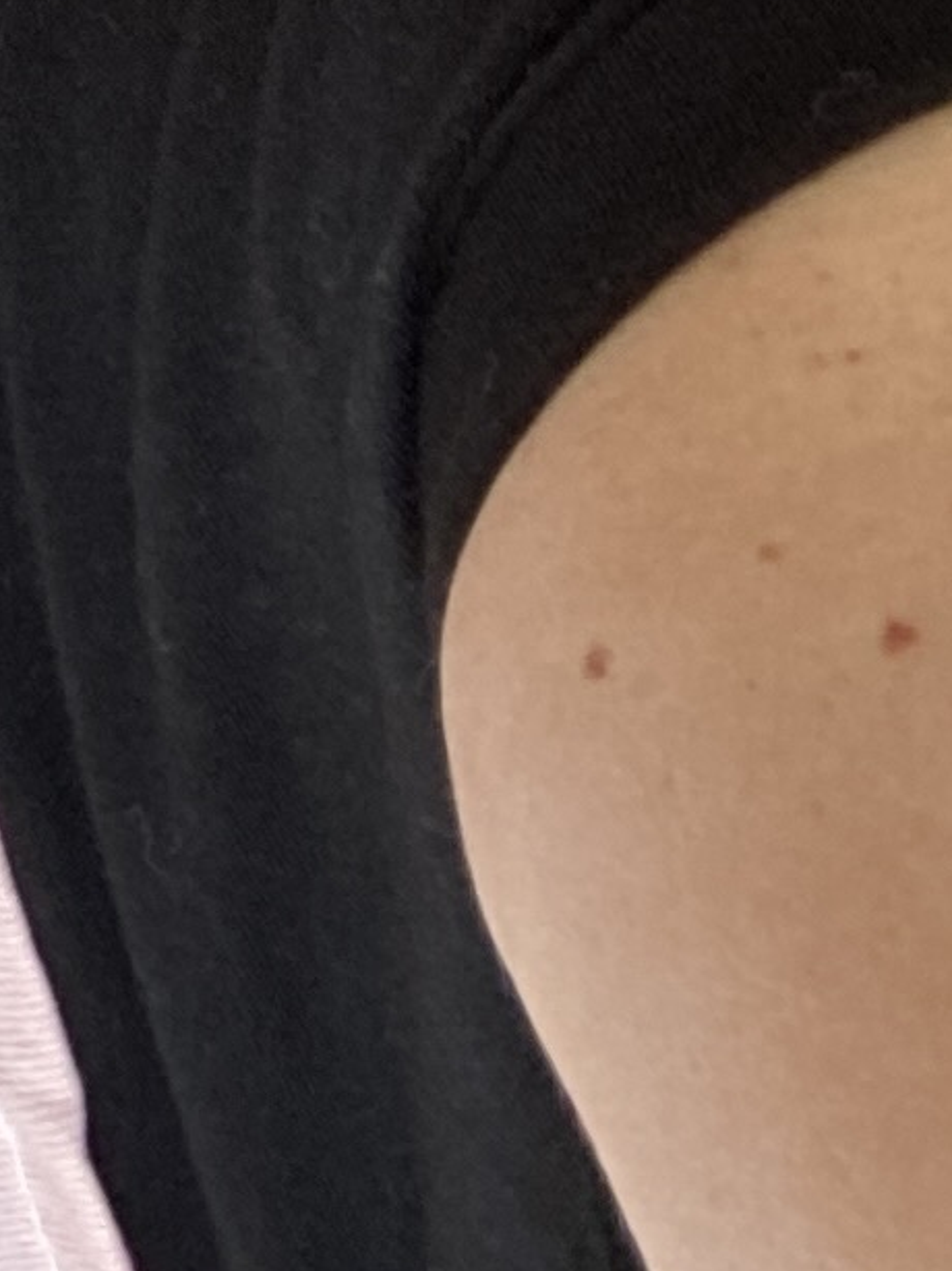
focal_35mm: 151
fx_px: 5541
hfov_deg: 8.9
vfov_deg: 11.0
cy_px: -1805
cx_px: -1362
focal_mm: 2.71
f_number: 2.2
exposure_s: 1/103
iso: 100
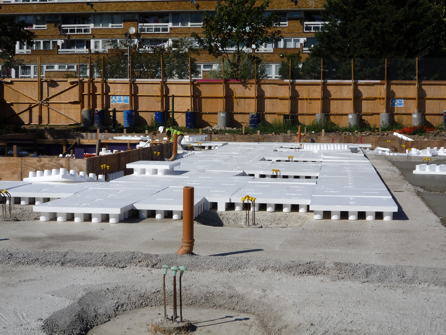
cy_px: 168
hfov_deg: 31.2
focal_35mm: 62
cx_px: 223
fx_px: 799
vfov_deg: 23.7
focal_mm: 10.9
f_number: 6.3
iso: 100
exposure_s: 1/800
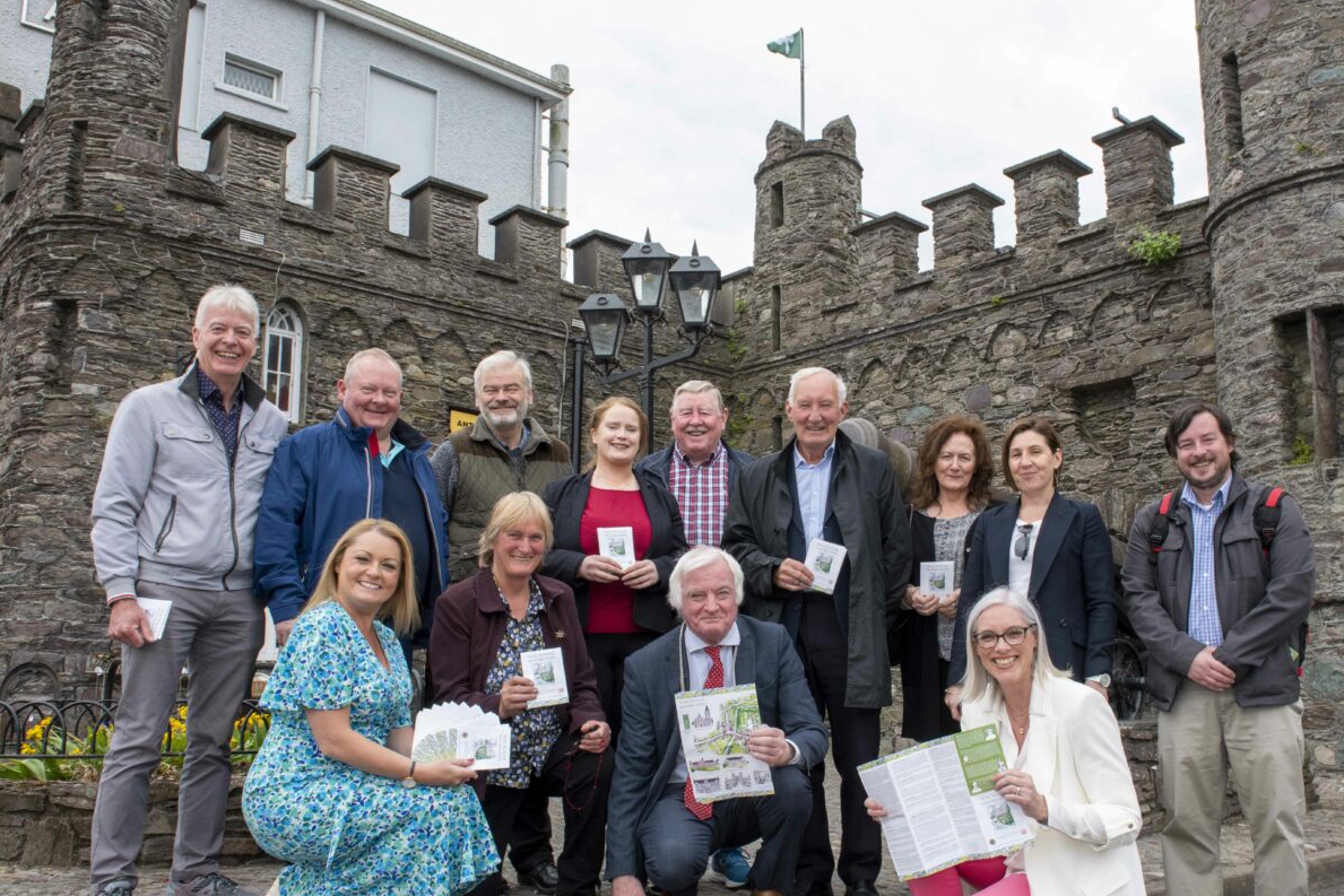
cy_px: 517
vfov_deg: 42.2
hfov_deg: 60.1
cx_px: 757
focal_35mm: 31
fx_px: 1157
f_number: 11
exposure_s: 1/250
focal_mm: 24
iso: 1000
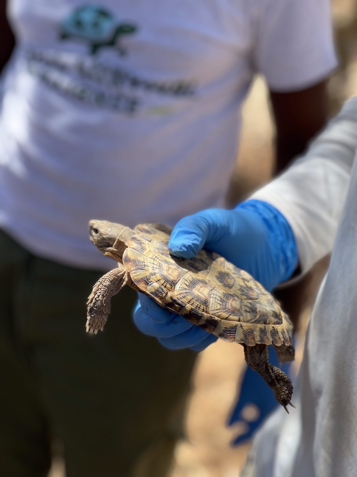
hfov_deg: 19.1
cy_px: 238
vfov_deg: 25.3
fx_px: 1059
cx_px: 178
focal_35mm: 77
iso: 25
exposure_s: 1/169
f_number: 2.8
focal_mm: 9
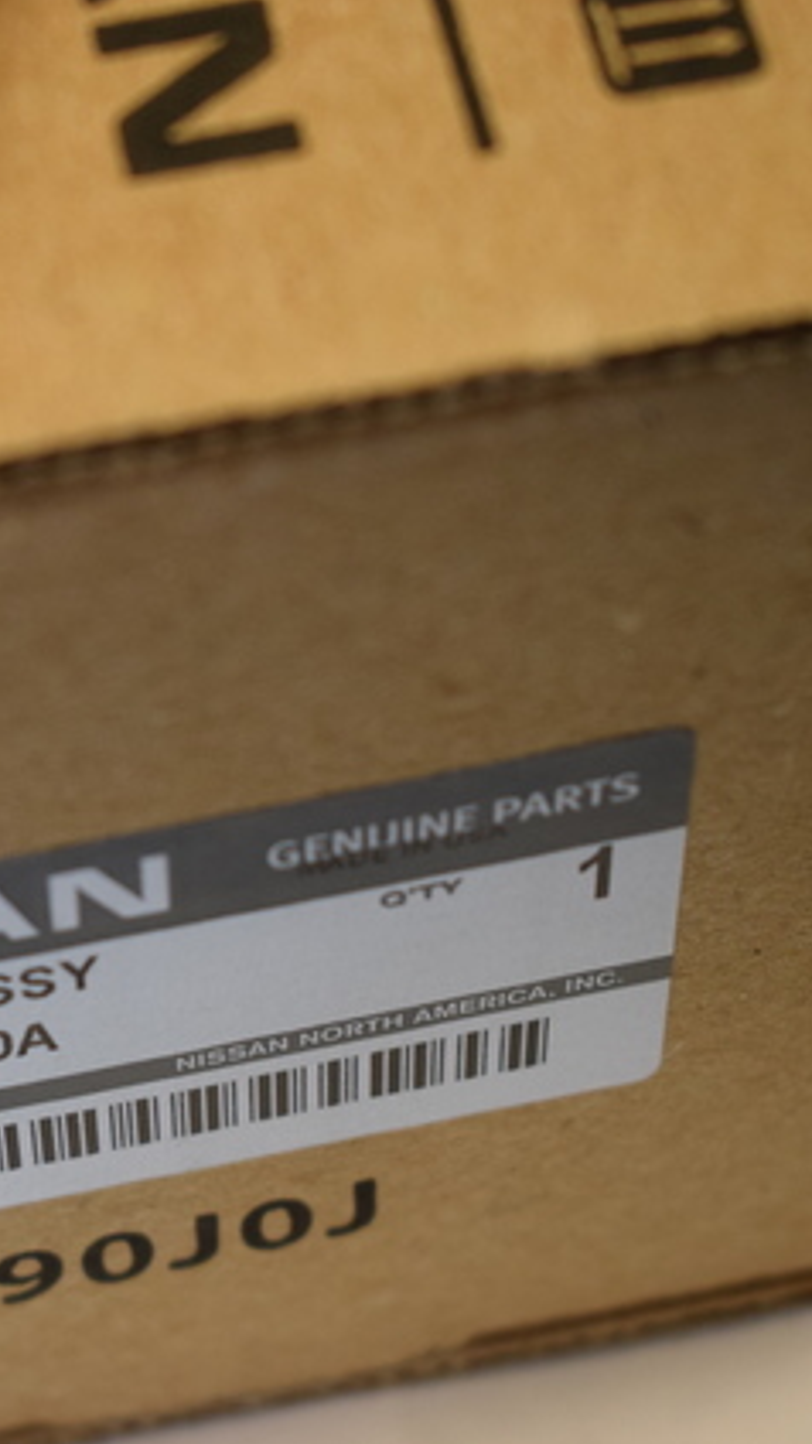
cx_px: -34
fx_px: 4554
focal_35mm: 119
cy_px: 722
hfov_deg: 10.1
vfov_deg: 18.0
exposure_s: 1/125
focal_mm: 50
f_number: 5.6
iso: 1000
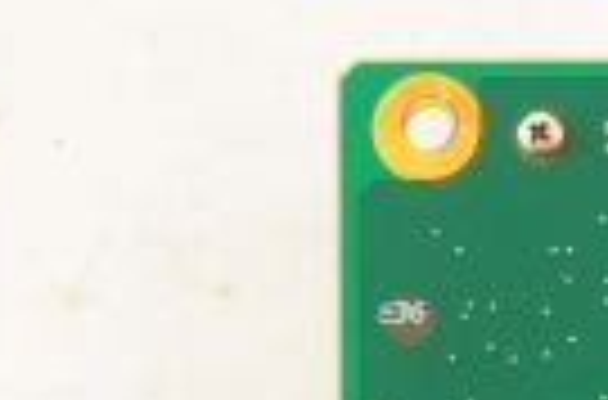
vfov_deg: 6.0
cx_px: 1221
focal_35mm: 223
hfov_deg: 8.7
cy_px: 748
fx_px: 3753
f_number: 11
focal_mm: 50
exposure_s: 1/160
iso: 1600
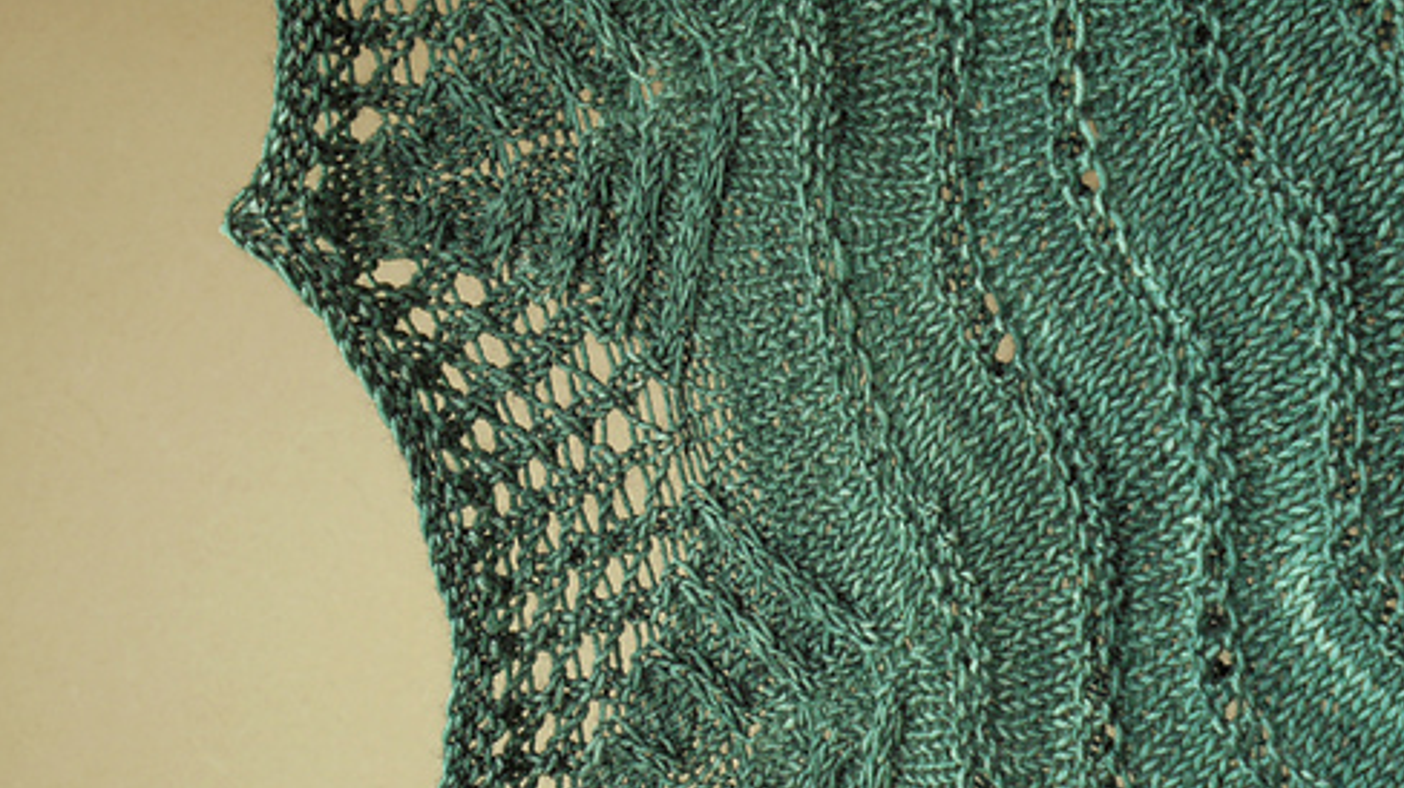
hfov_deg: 42.9
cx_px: 708
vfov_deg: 24.7
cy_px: 533
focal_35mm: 48
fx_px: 1786
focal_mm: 7.8
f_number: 4.5
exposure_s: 1/30
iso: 100
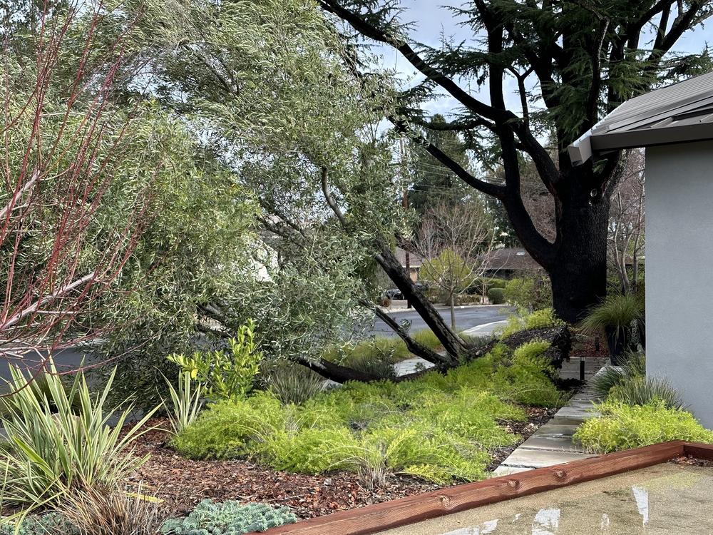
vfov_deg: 30.3
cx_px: 356
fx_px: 989
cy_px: 268
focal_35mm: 48
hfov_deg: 39.7
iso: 64
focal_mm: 6.86
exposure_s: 1/836
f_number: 1.78
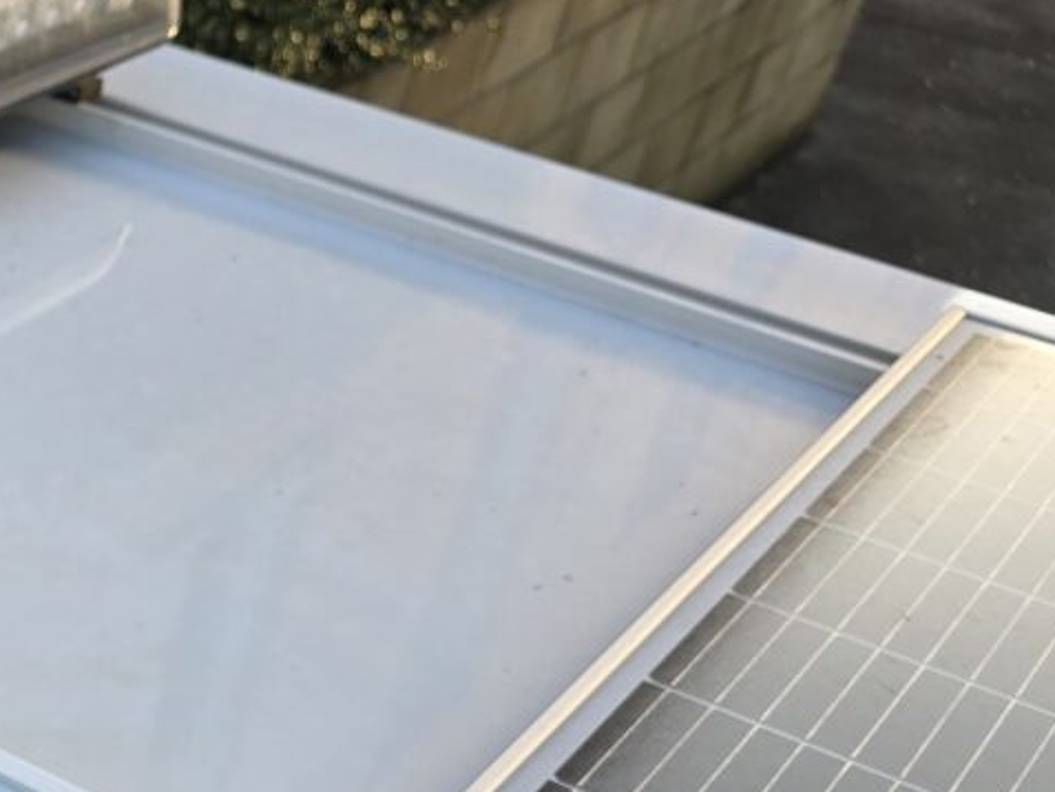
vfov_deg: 19.0
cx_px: -453
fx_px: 2256
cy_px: 887
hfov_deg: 22.4
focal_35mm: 74
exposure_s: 1/180
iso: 20
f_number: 1.7
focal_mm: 6.3
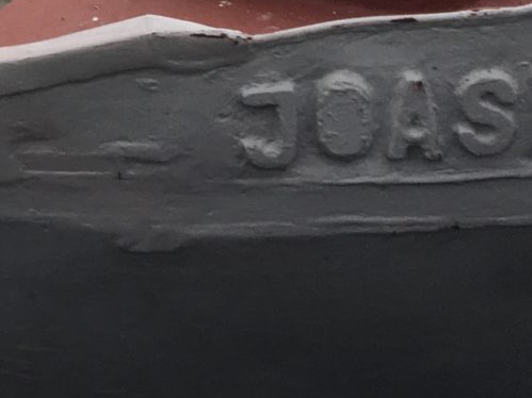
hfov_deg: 15.5
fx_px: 1828
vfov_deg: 11.3
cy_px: -398
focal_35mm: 119
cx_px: -222
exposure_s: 1/635
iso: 25
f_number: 2.2
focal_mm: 4.15
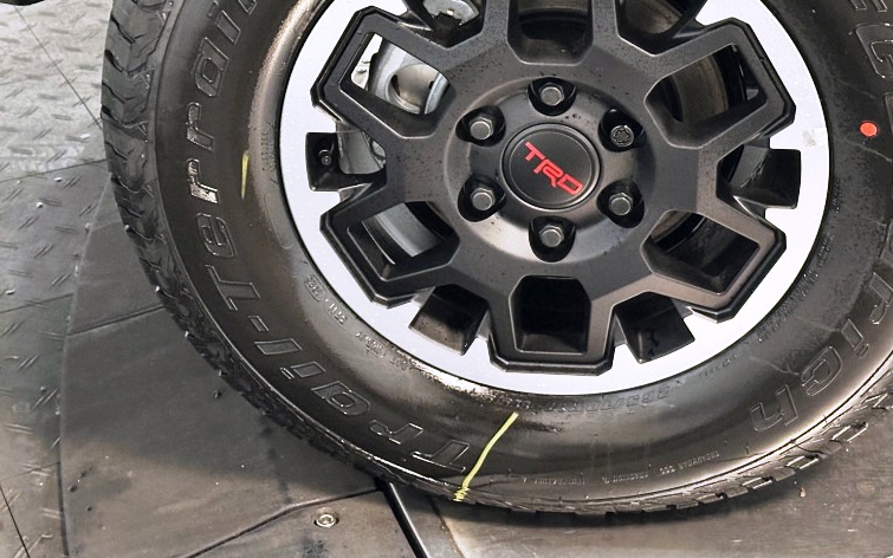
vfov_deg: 18.7
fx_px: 1679
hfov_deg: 29.7
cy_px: 113
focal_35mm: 69
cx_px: 536
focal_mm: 6.86
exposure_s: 1/24
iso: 640
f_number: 1.78
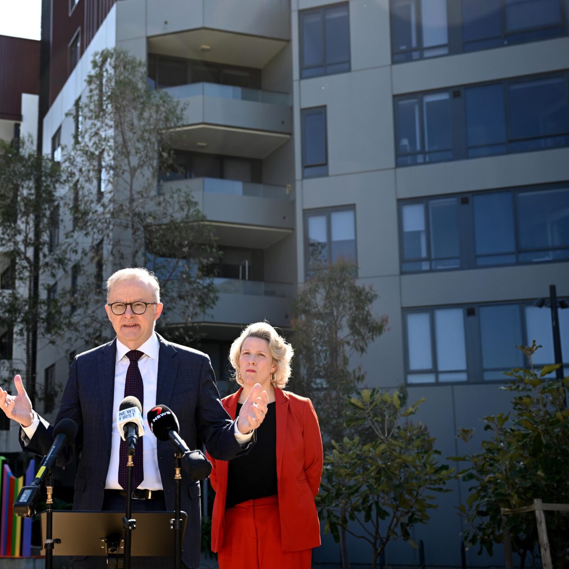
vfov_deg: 29.6
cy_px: 283
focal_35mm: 58
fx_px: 1079
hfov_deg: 29.2
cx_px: 166
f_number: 4.5
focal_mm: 45
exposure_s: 1/640
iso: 250
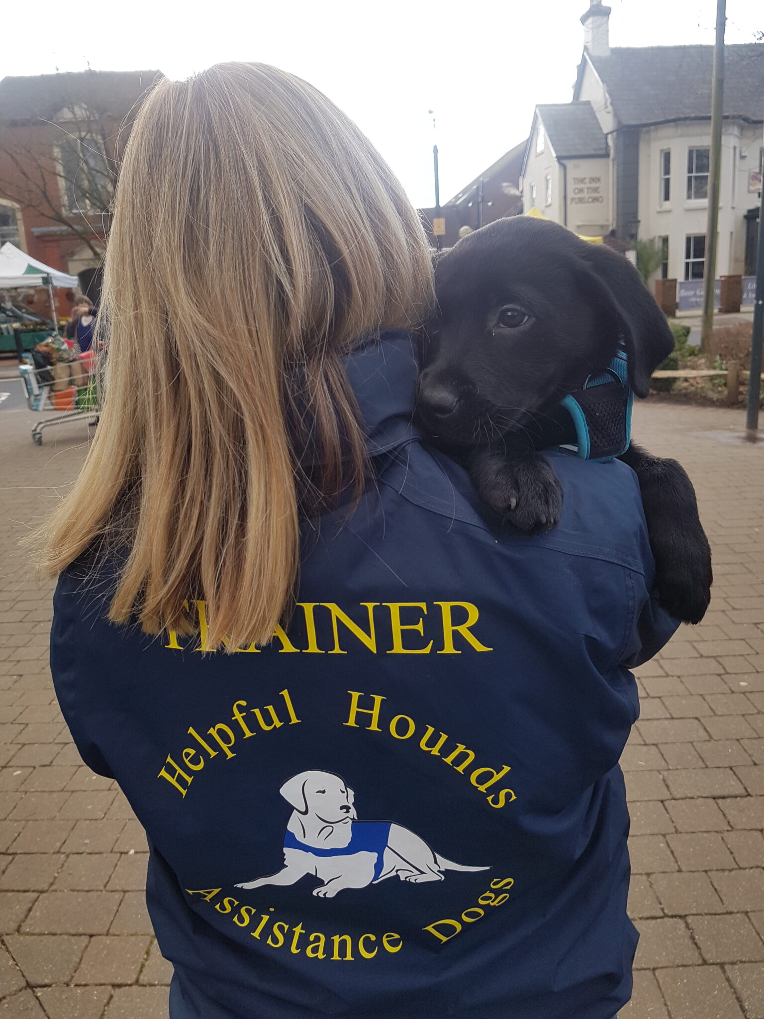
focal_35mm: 26
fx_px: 765
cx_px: 382
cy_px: 510
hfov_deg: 53.1
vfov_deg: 67.3
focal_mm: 4.2
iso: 40
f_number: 1.7
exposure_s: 1/346
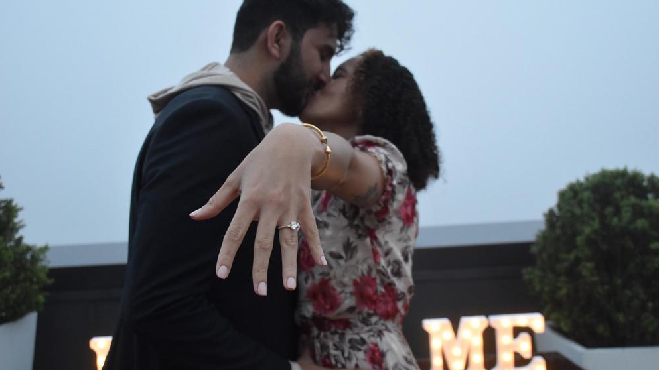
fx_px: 664
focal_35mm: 38
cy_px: 179
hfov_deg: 52.8
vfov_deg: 31.2
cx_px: 330
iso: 1600
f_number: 3.8
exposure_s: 1/60
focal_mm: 24
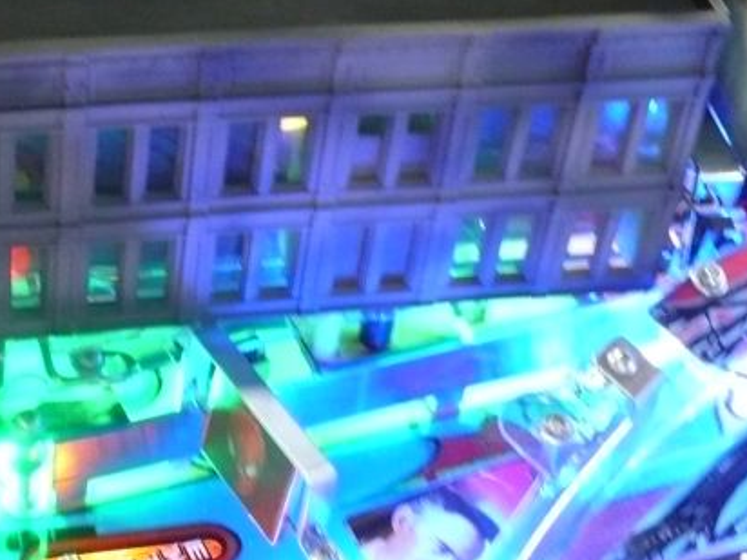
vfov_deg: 16.0
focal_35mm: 92
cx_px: 38
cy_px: 183
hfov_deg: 20.7
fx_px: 1985
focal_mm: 6.1
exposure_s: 1/13
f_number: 2.8
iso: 400
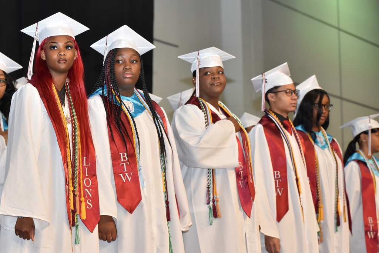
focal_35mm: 123
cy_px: 126
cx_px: 190
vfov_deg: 11.1
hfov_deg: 16.7
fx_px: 1295
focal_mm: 82
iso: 800
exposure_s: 1/160
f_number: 4.5
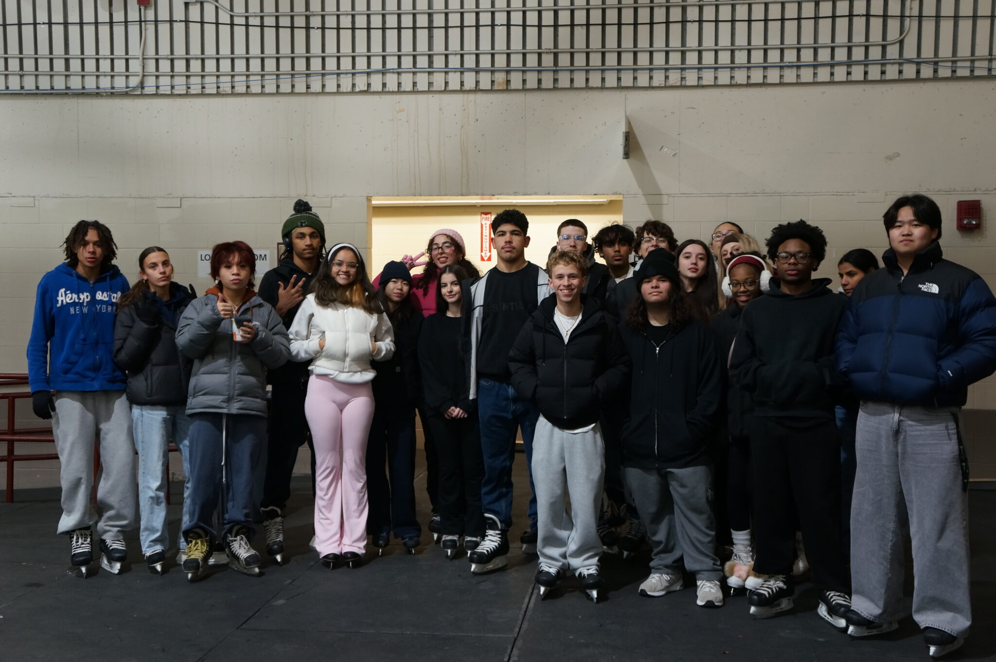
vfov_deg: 30.8
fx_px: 1202
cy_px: 331
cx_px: 498
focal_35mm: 44
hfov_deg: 45.0
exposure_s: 1/60
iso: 1250
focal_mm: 29
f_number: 4
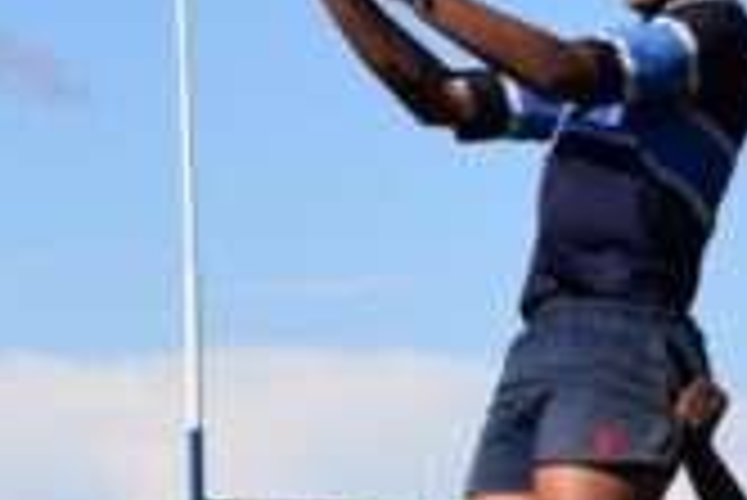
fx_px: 7209
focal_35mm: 347
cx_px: 549
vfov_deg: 4.0
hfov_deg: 5.9
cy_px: 101
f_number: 7.1
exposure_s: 1/2000
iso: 400
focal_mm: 55
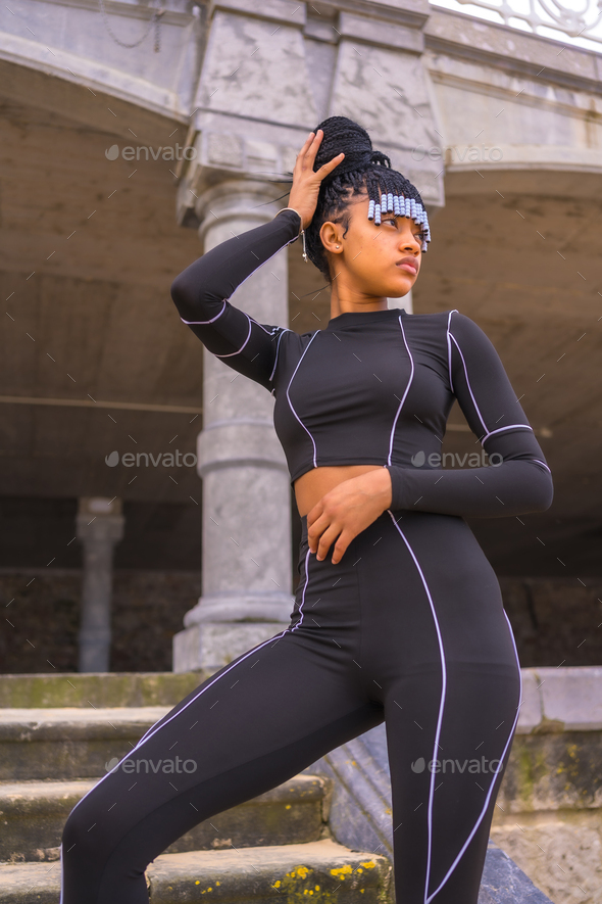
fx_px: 878
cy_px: 452
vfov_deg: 54.4
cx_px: 301
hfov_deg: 37.9
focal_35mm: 35
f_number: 2.8
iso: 100
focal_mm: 35
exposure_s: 1/250
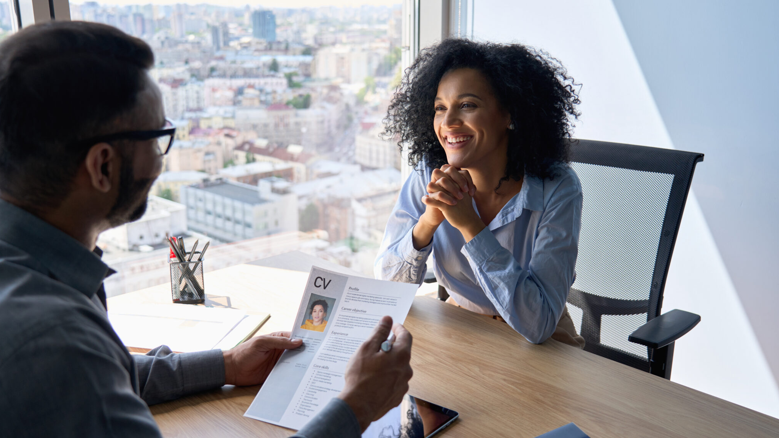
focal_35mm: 38
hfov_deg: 52.8
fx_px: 785
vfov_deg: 31.2
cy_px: 219
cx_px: 388
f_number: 4
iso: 320
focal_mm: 36
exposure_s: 1/250
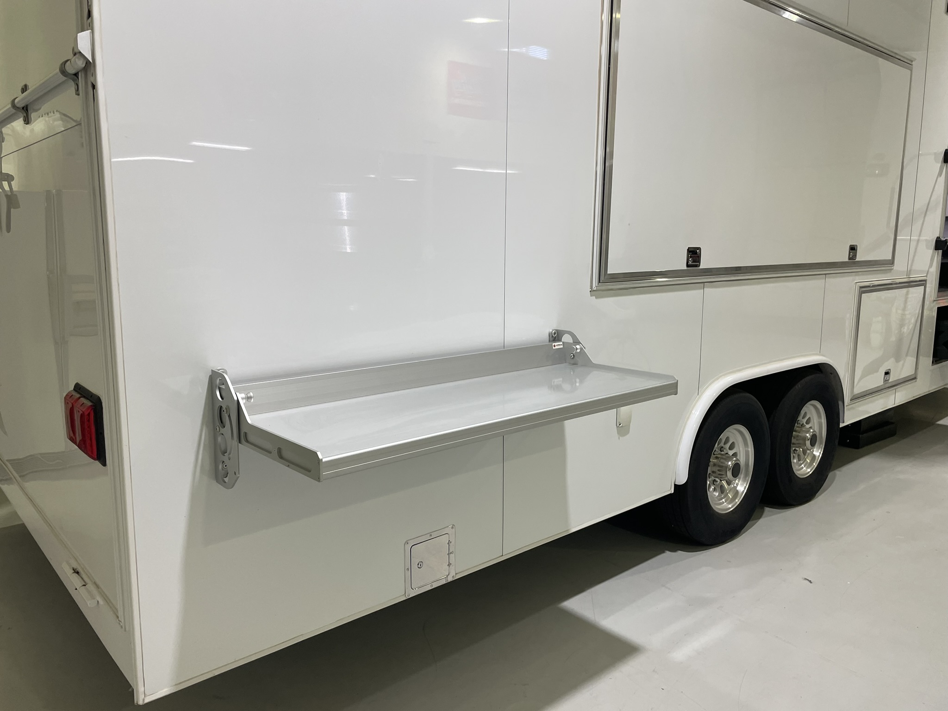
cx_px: 474
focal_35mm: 26
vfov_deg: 53.1
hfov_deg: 67.3
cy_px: 356
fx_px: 712
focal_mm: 4.2
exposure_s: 1/120
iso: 80
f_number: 1.6
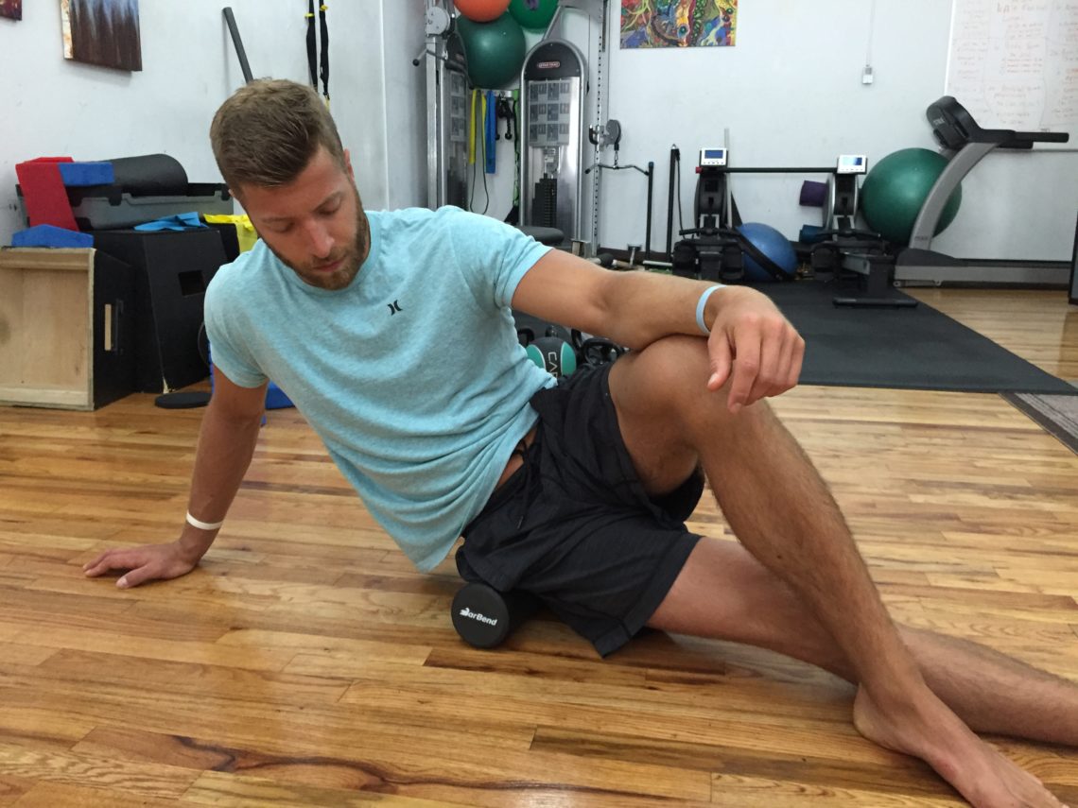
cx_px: 539
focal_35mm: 29
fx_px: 903
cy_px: 404
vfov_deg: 48.2
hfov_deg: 61.7
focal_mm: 4.15
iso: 200
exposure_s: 1/30
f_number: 2.2
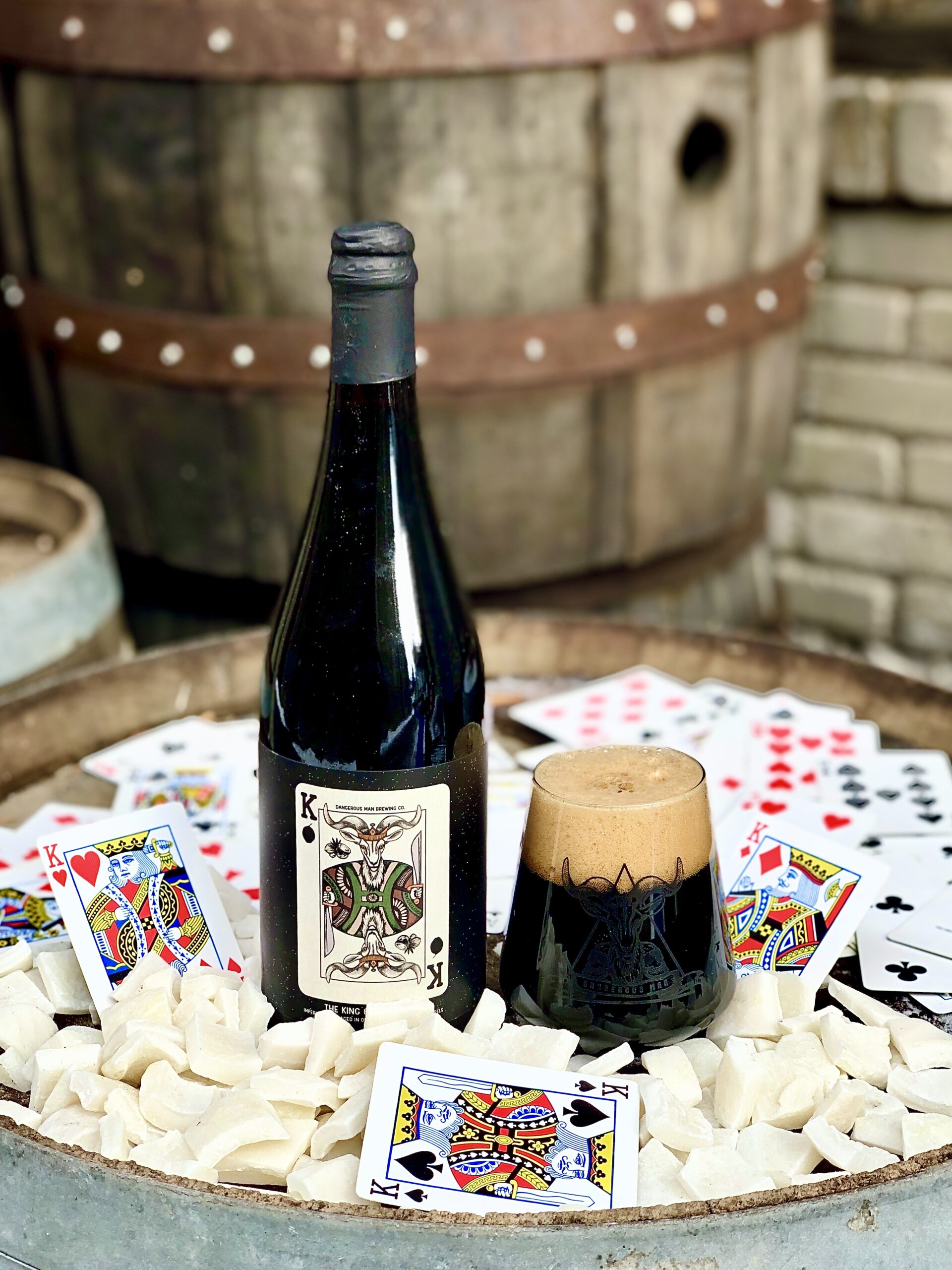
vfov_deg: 36.8
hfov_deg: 28.0
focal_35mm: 52
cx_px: 476
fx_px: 1907
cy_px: 635
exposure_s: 1/308
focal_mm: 6
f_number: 2.4
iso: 16
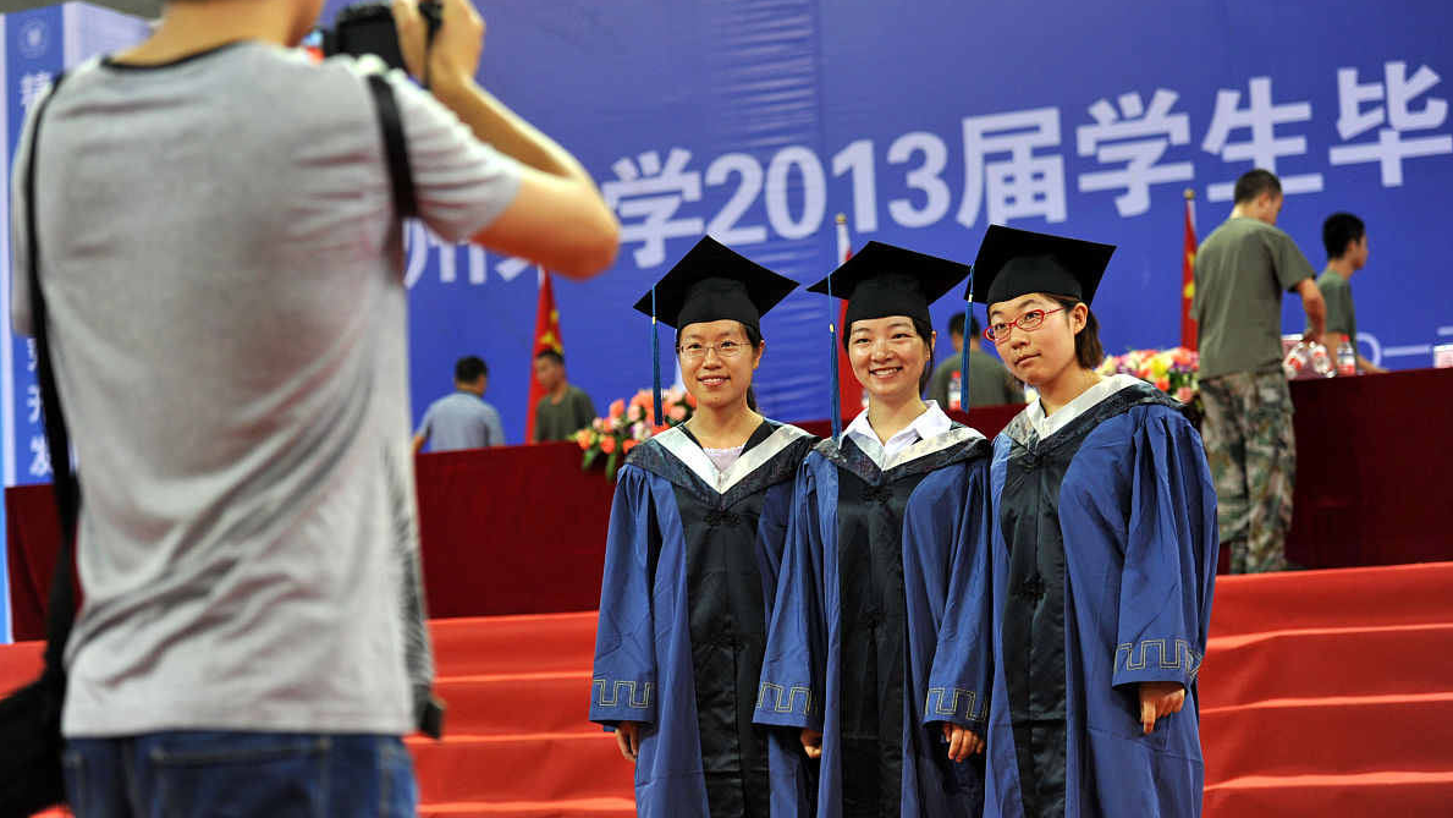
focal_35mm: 74
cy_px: 348
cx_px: 721
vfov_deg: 16.3
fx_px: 2851
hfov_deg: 28.6
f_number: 3.2
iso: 1000
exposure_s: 1/320
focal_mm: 70
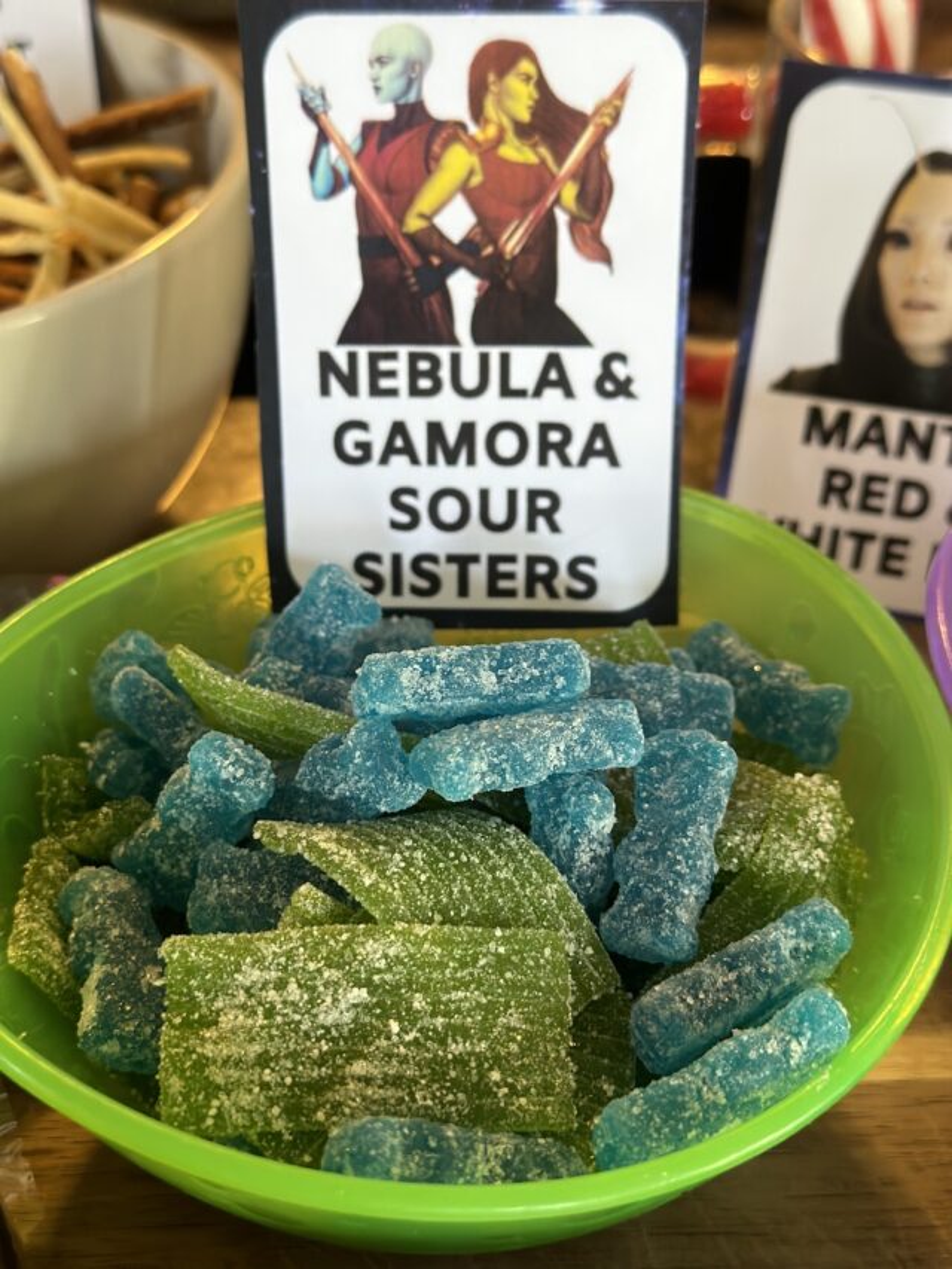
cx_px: 476
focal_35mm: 48
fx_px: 1760
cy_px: 634
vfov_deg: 39.7
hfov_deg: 30.3
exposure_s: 1/40
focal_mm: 6.86
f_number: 1.78
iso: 250
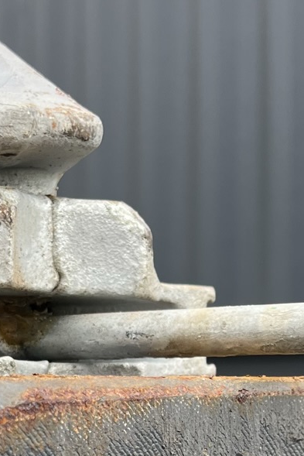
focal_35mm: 94
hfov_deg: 14.3
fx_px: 1190
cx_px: 3
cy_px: 421
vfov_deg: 21.2
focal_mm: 5.7
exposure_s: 1/377
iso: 50
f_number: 1.5
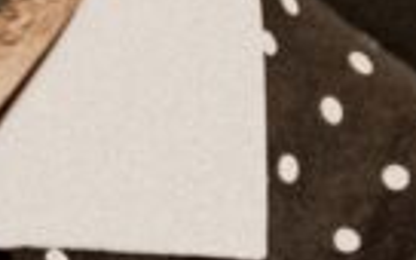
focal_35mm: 631
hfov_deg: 3.3
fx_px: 7154
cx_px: -908
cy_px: -462
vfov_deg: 2.1
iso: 100
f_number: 4
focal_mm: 100
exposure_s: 1/125
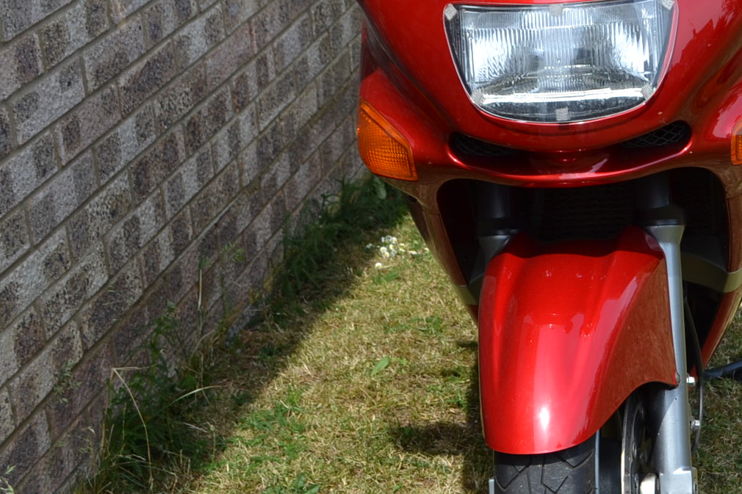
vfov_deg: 15.4
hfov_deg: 22.2
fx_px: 1834
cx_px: 699
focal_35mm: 89
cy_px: 230
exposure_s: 1/200
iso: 100
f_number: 7.1
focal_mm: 26
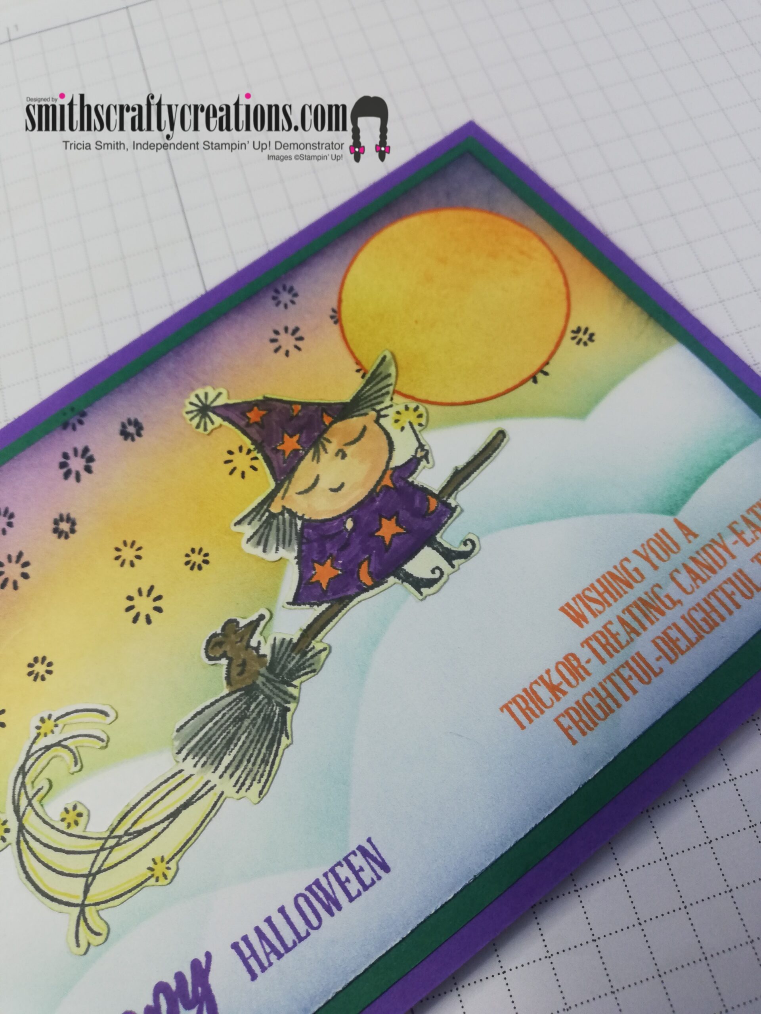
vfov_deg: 67.3
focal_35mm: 26
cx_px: 380
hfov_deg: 53.1
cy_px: 507
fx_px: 762
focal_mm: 3.81
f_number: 2.2
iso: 80
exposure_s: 1/50
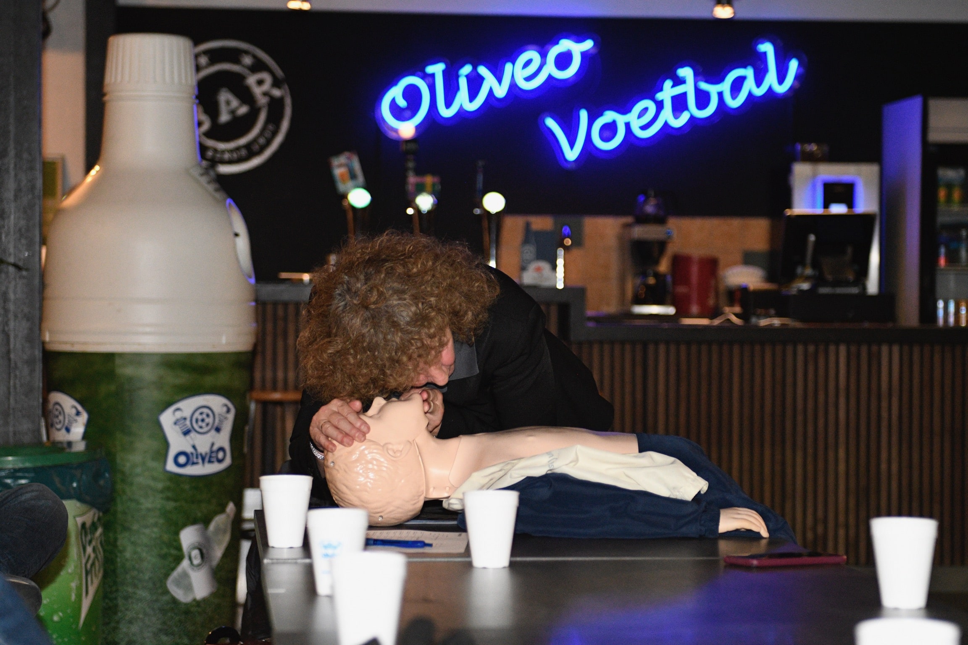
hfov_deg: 22.6
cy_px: 322
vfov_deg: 15.2
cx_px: 484
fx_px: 2420
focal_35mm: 90
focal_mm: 60
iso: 3200
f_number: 2.8
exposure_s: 1/250
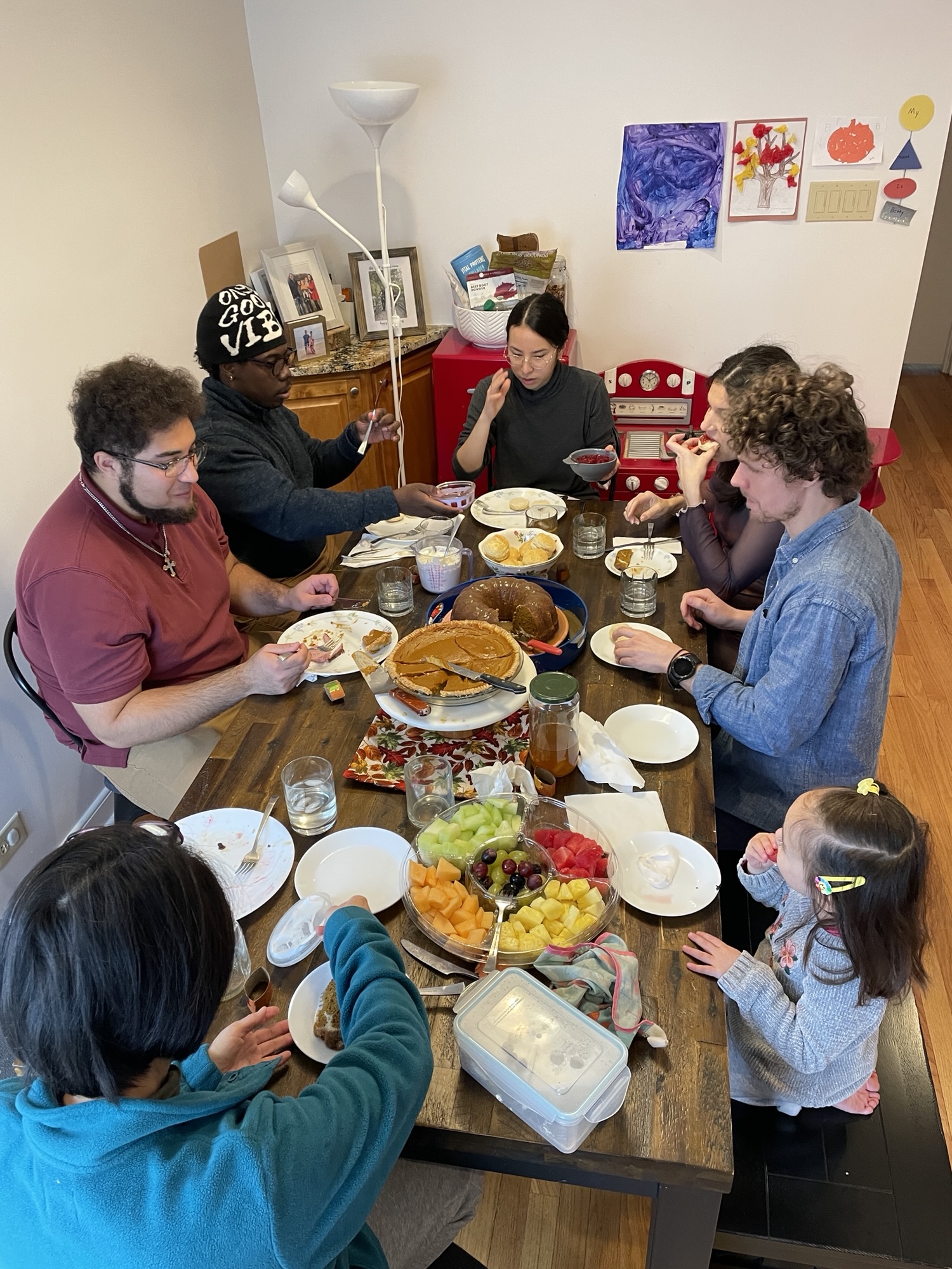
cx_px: 476
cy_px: 634
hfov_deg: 53.1
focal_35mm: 26
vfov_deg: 67.3
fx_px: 953
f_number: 1.6
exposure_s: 1/60
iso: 200
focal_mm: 4.2
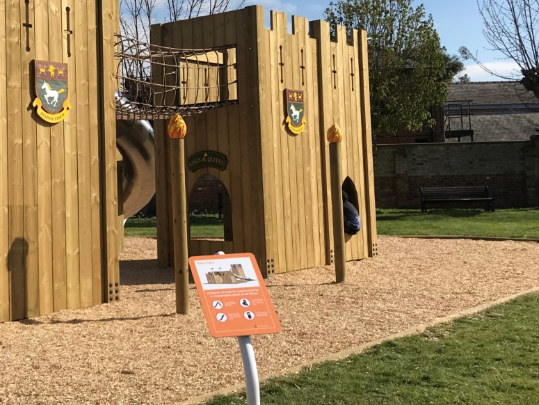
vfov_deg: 27.8
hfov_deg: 35.8
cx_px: 124
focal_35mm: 52
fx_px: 810
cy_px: 129
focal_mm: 3.99
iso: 20
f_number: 1.8
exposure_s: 1/3690
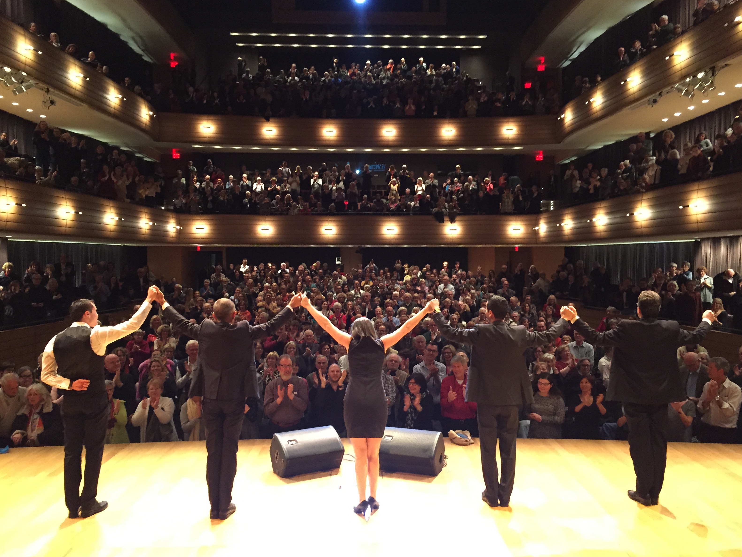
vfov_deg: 46.8
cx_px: 380
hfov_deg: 60.0
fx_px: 643
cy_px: 273
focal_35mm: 30
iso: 250
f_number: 2.2
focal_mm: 4.15
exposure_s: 1/20
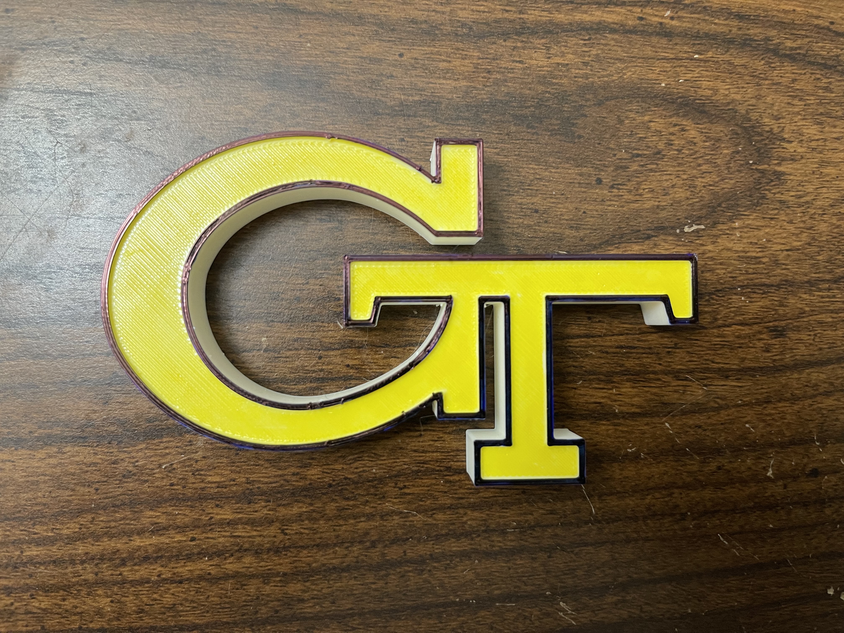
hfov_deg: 67.3
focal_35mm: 26
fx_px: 634
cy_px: 316
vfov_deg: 53.1
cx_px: 422
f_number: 1.6
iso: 320
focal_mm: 5.1
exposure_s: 1/60
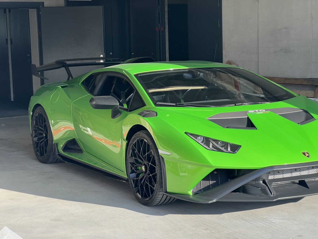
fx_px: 707
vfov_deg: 19.1
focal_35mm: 77
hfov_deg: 25.3
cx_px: 159
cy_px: 120
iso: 32
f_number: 2.8
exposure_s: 1/143
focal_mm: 9
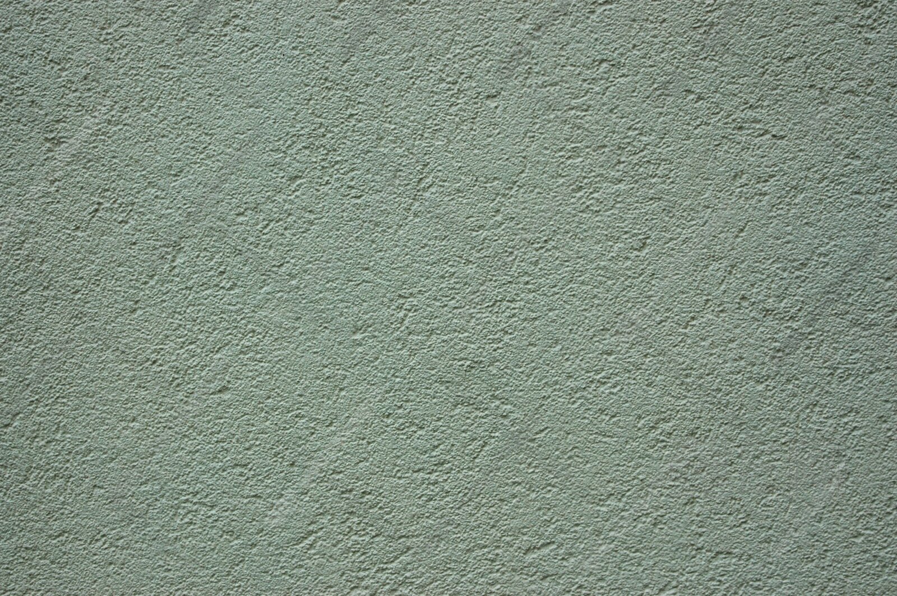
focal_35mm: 66
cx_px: 448
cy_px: 298
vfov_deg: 20.6
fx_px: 1643
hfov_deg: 30.5
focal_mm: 44
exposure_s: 1/160
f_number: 6.3
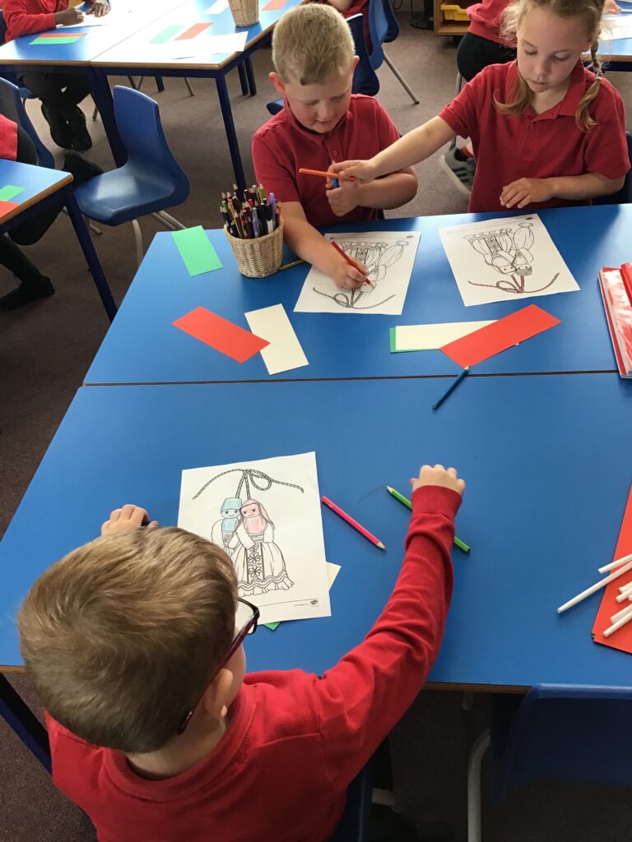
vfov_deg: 58.4
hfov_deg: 45.4
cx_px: 316
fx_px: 755
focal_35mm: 31
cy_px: 421
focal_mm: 3.3
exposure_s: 1/33
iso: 32
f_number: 2.4
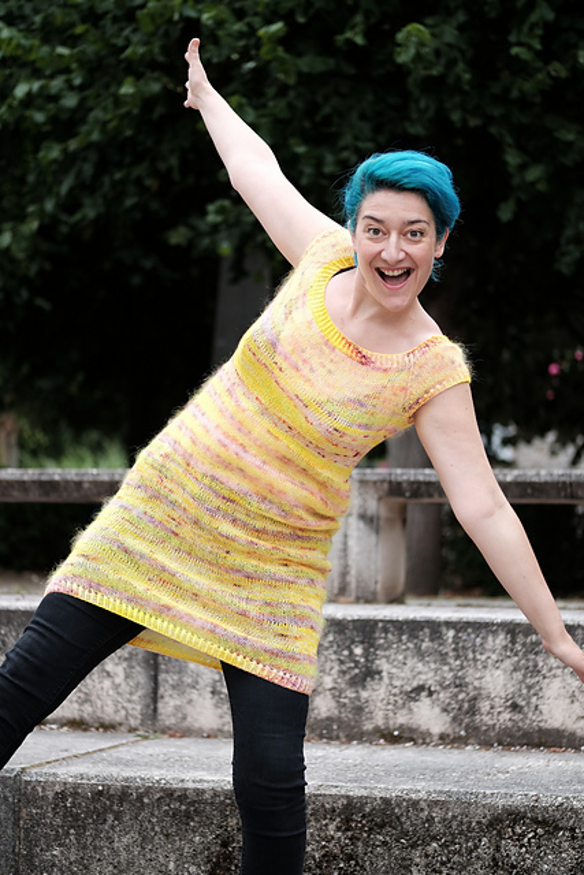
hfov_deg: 18.2
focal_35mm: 75
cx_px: 292
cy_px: 438
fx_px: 1824
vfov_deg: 27.0
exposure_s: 1/420
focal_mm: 50
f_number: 2
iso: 200
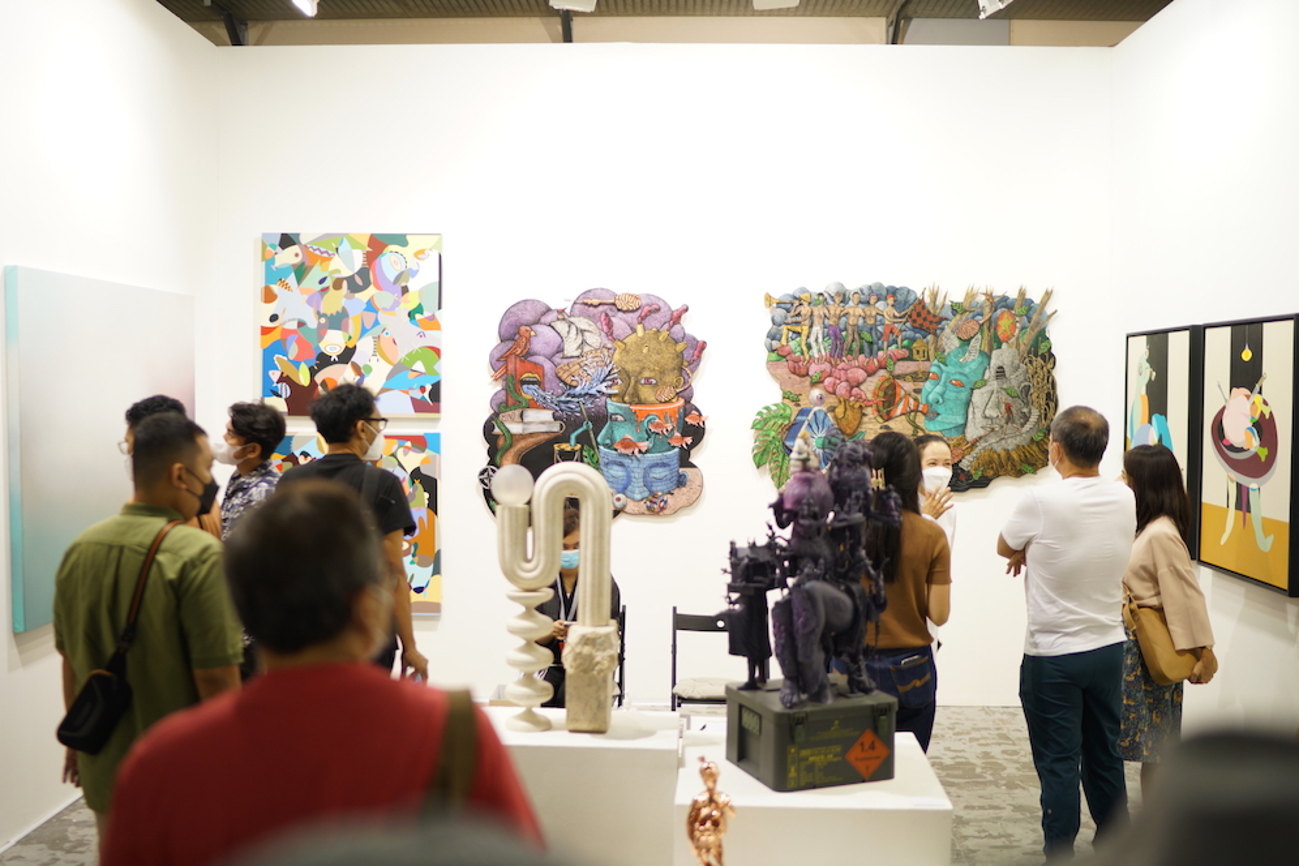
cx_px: 665
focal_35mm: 36
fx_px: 1299
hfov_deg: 53.1
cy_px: 444
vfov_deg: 36.9
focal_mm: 35
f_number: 1.4
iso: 100
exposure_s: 1/100
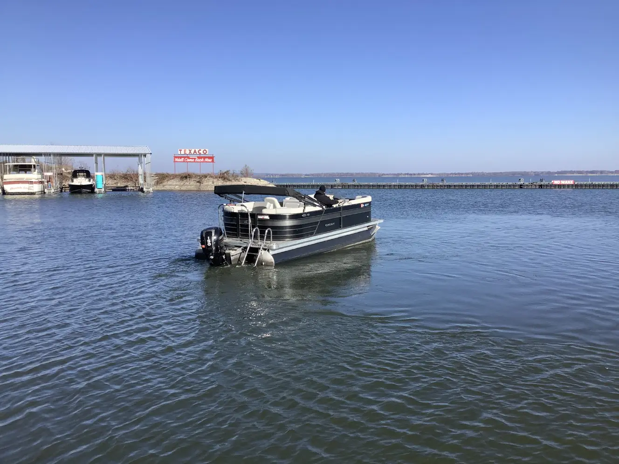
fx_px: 554
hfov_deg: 58.4
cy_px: 232
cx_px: 310
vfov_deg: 45.4
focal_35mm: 31
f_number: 2.4
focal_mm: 3.3
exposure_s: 1/1294
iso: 25
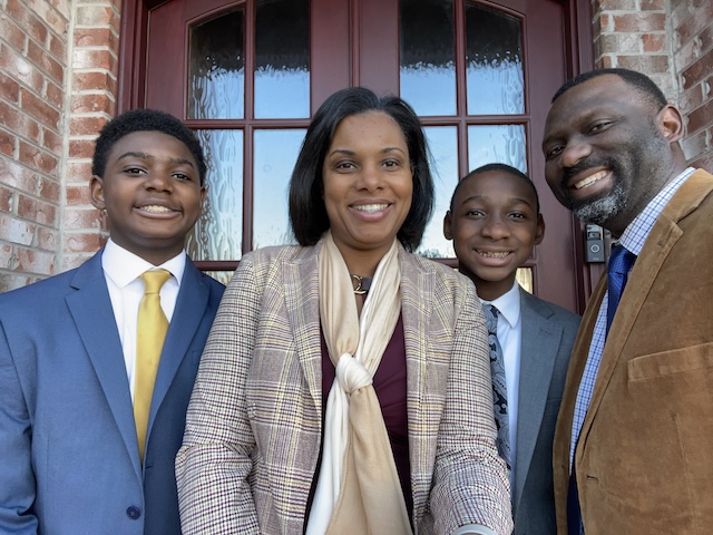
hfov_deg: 73.9
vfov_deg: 58.9
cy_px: 268
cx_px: 356
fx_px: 474
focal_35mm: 23
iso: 100
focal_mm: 2.71
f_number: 2.2
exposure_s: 1/67
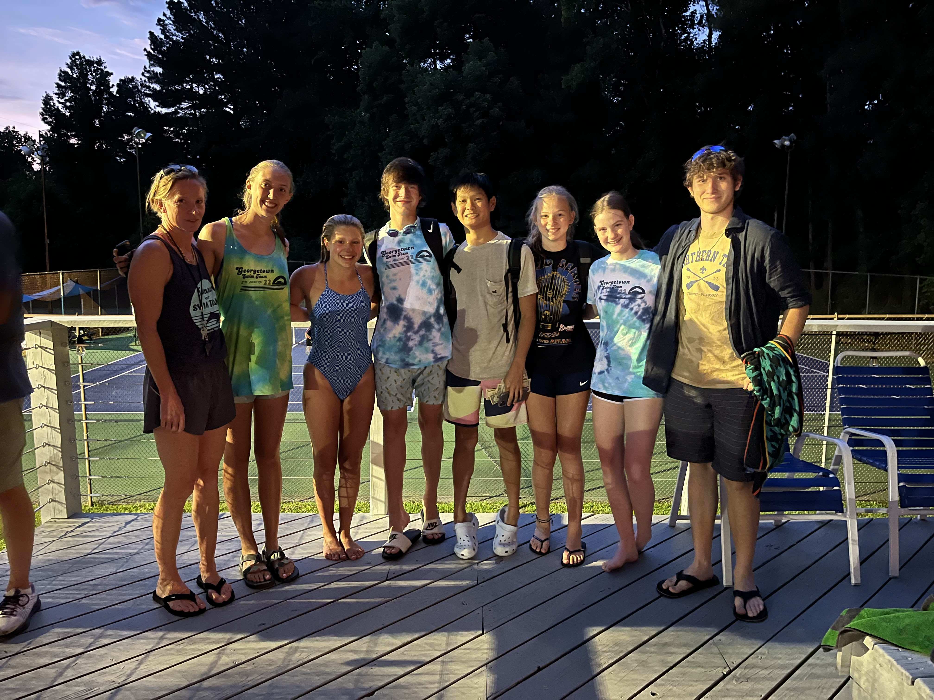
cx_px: 467
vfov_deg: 53.1
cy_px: 350
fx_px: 702
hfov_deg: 67.3
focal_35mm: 26
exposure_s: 1/15
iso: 1600
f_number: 1.6
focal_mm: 5.1
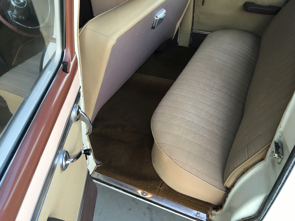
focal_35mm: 29
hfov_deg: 61.7
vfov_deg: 48.2
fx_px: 247
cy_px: 110
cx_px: 148
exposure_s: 1/30
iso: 25
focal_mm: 4.15
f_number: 2.2
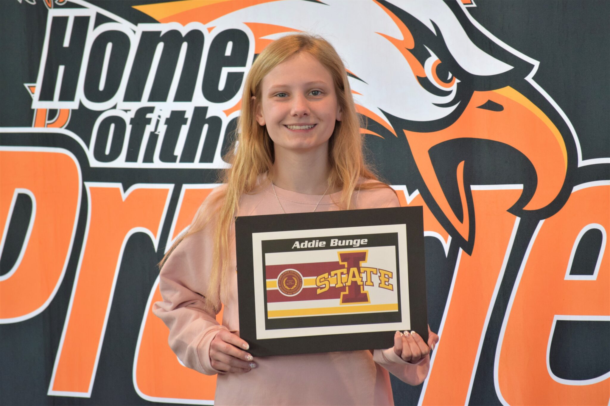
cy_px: 203
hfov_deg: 8.1
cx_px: 305
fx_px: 4320
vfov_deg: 5.4
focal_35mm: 255
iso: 800
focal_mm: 170
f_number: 5.3
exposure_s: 1/160
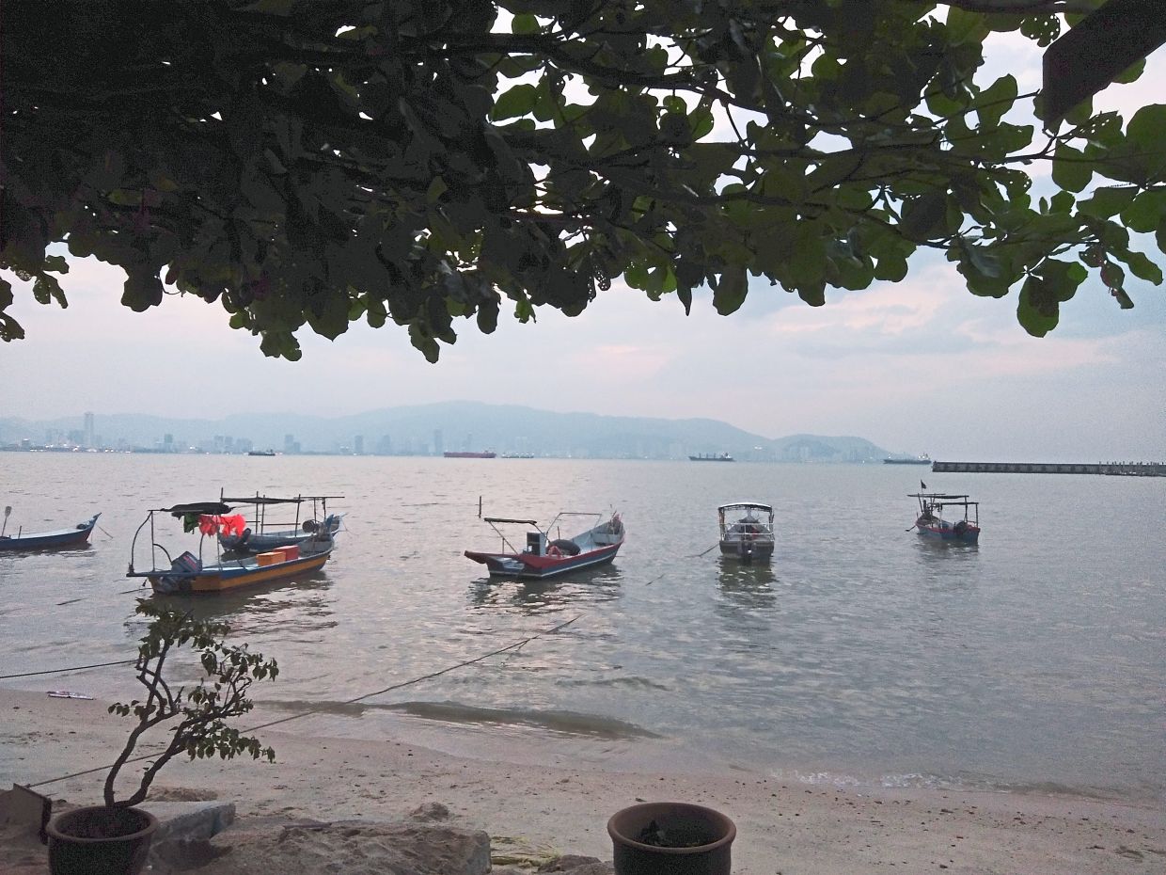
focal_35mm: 29
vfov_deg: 48.2
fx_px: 977
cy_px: 438
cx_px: 583
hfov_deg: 61.7
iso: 333
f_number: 2
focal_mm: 3.55
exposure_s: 1/50
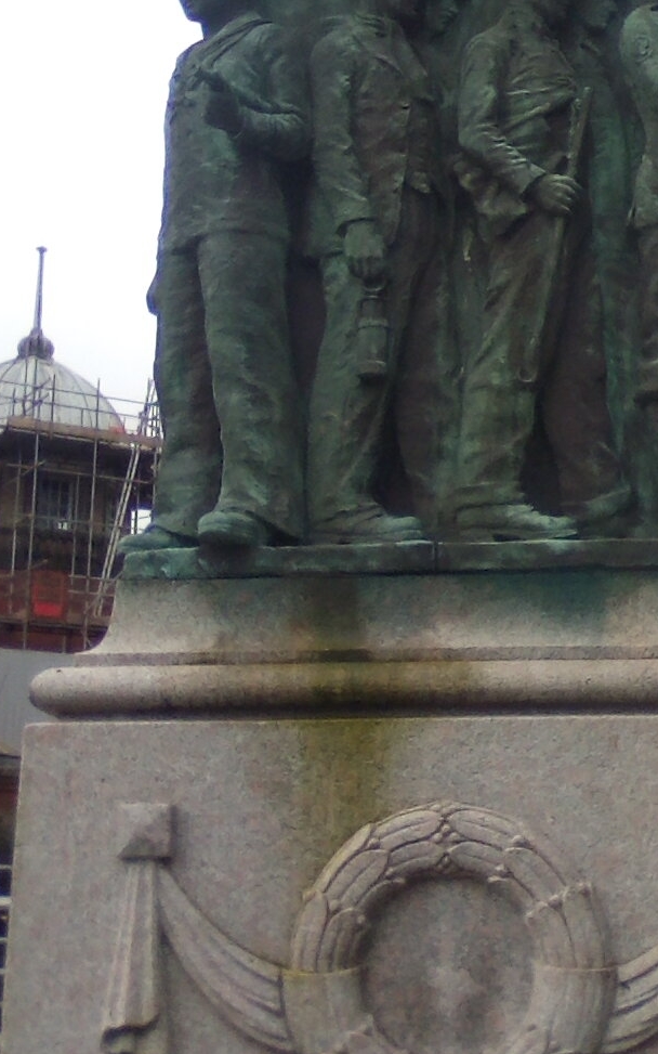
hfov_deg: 21.2
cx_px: 427
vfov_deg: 33.3
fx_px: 1750
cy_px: 389
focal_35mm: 61
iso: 57
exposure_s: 1/375
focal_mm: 2.9
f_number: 2.8
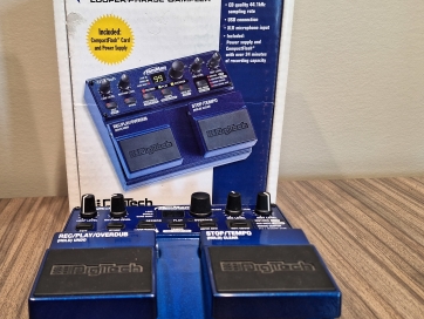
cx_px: 162
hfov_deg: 54.8
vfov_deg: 43.0
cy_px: 168
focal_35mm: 33
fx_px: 404
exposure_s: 1/40
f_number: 1.8
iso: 160
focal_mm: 5.54
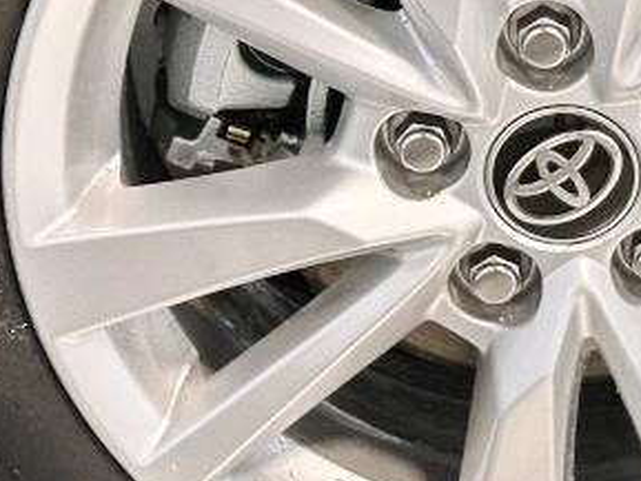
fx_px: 3149
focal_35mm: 170
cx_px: 588
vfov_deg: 8.7
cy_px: 117
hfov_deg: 11.5
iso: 500
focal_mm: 6.86
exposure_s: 1/40
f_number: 1.78
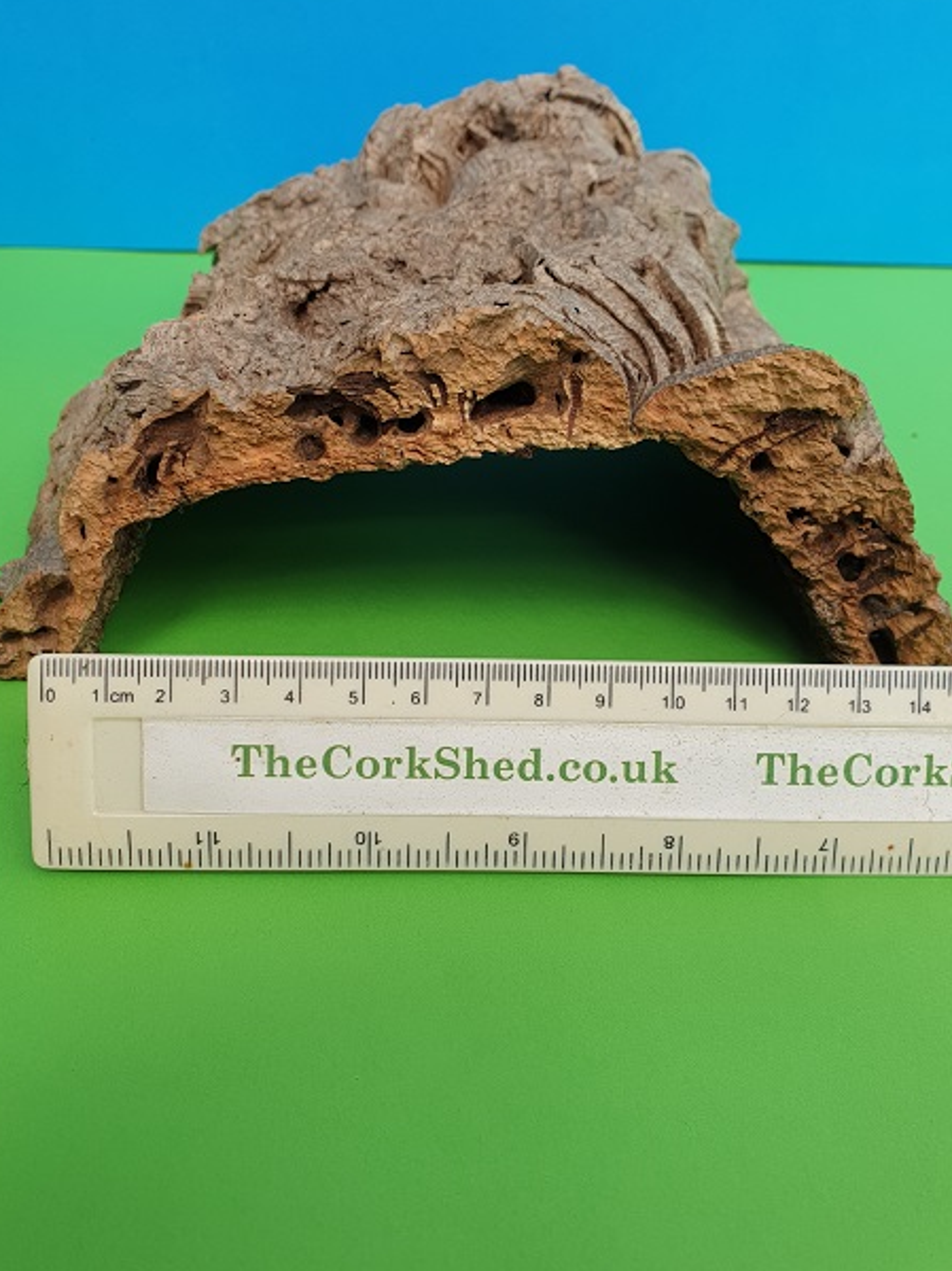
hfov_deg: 49.7
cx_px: 481
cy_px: 619
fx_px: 1027
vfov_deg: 63.4
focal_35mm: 28
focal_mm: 4.3
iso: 50
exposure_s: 1/120
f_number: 2.4
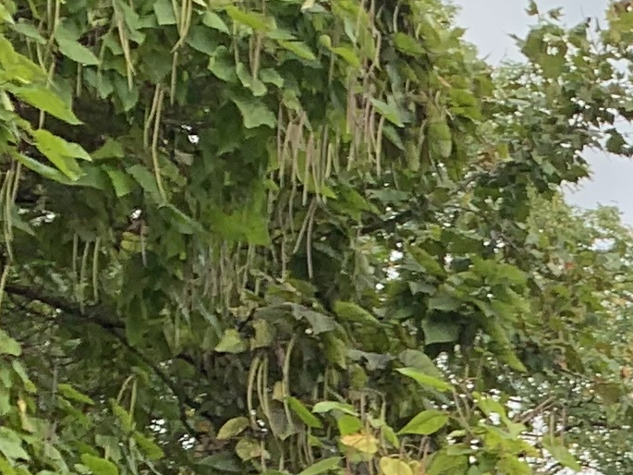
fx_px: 2798
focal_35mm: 153
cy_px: 1223
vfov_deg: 8.6
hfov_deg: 11.5
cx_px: 1309
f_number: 1.8
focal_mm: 4.25
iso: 25
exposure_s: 1/338
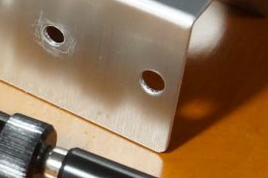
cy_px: 34
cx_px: -58
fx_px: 1000
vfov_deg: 10.1
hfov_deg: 14.7
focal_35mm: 134
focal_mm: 31
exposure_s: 1/60
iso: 8000
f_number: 8
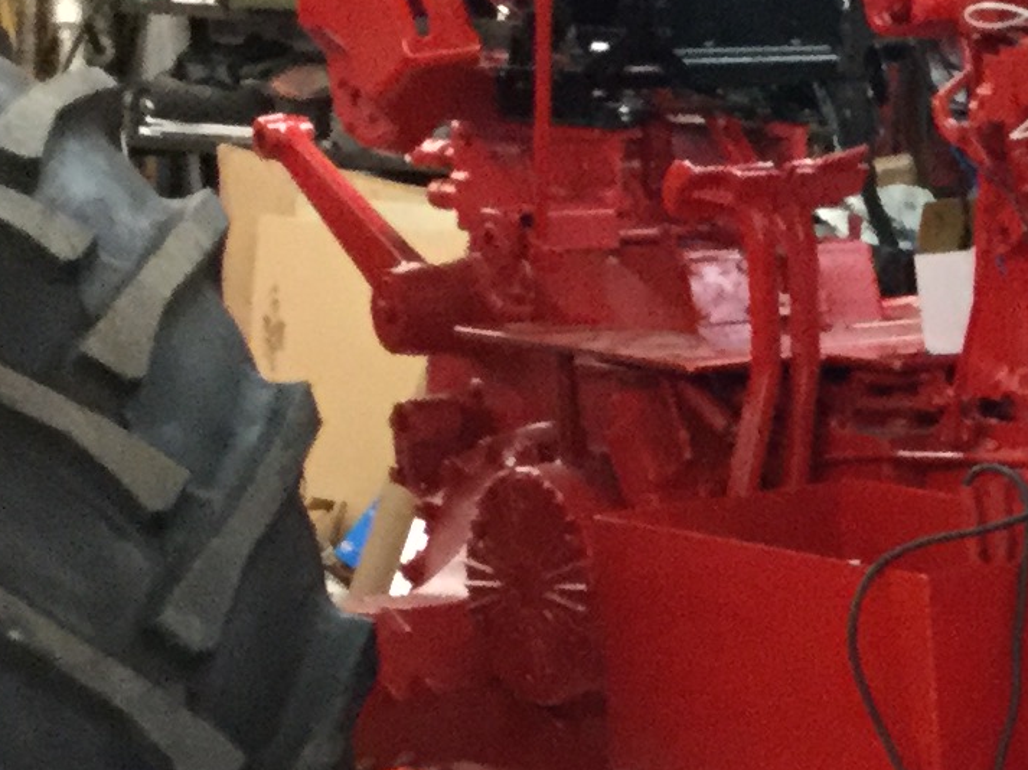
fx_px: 4215
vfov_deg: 10.4
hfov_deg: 13.2
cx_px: 1479
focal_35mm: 142
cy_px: 717
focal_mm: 3.3
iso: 250
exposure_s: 1/24
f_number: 2.4
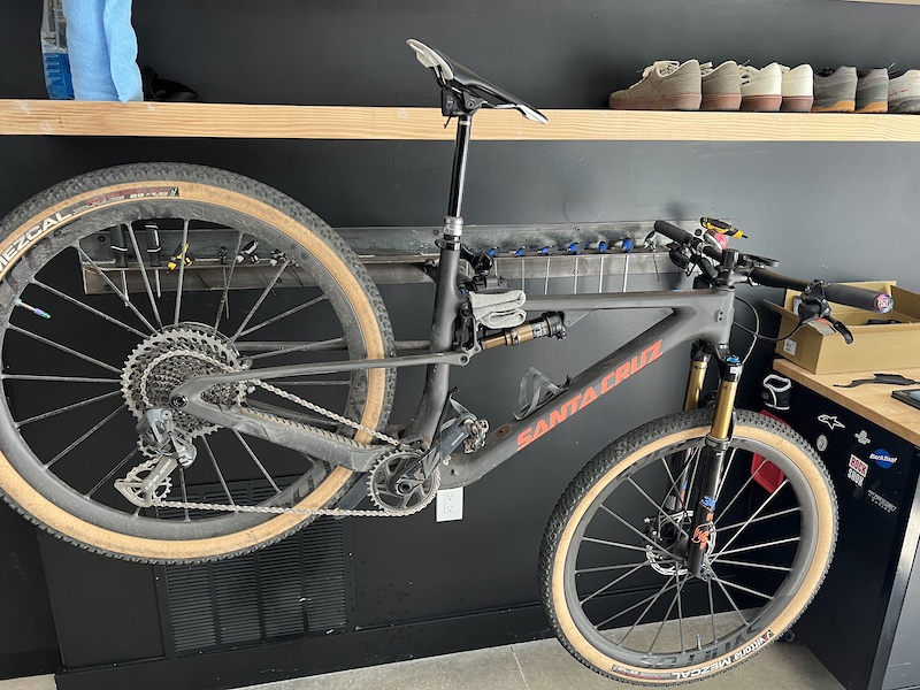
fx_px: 691
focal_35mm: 26
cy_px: 345
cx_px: 460
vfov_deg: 53.1
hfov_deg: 67.3
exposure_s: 1/76
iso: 125
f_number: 1.5
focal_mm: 5.7
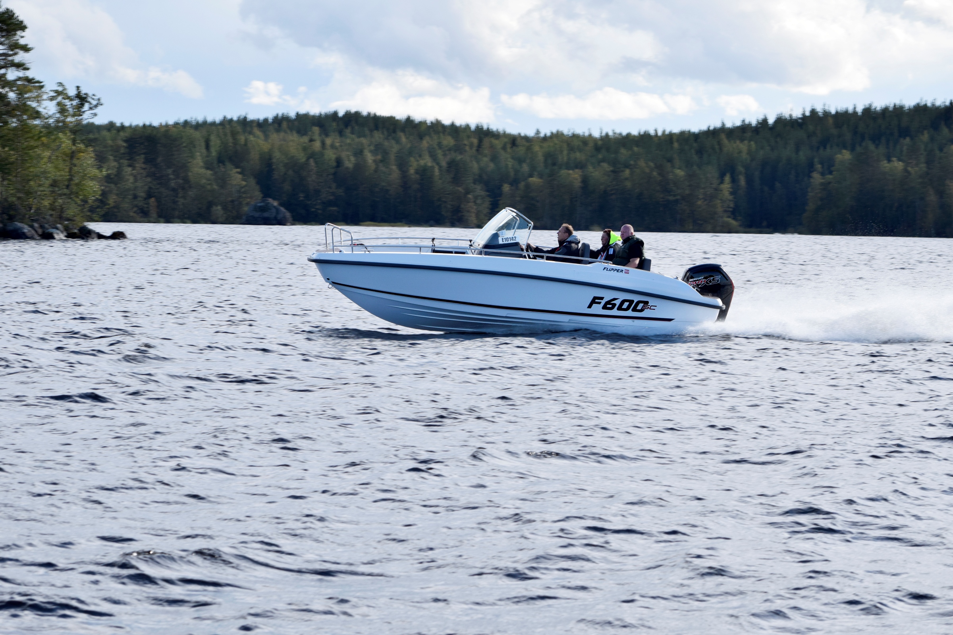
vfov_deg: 10.6
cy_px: 318
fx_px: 3415
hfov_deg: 15.9
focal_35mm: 129
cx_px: 476
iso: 200
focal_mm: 86
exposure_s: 1/400
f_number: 10
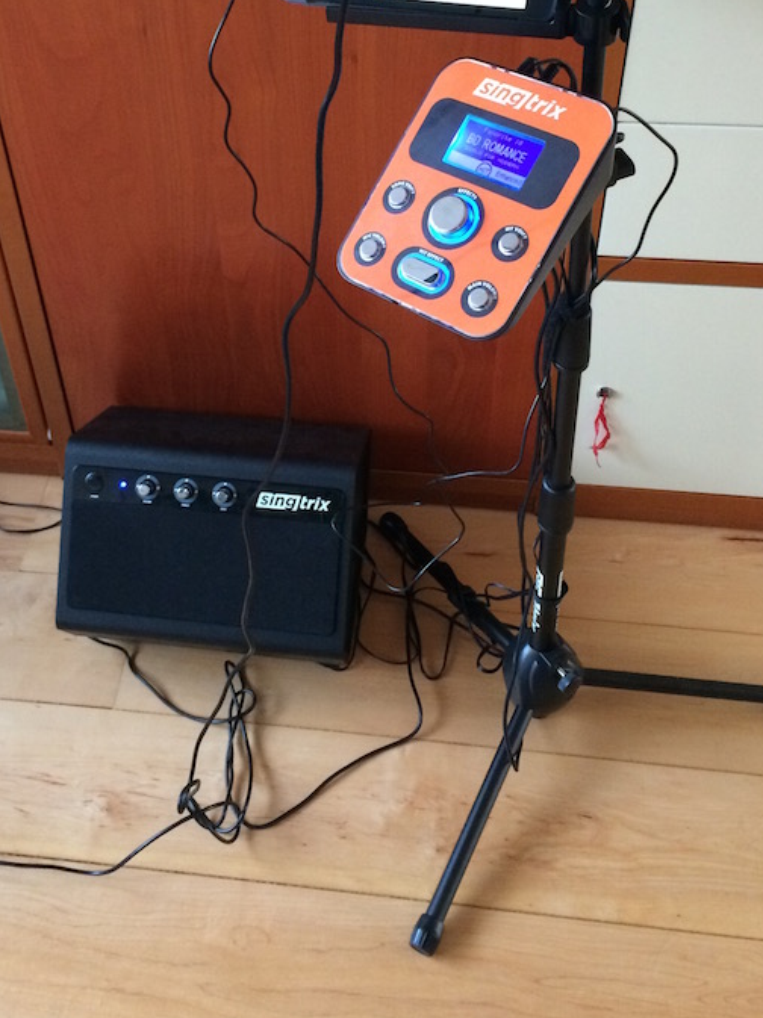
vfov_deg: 40.6
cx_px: 265
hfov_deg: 31.3
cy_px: 317
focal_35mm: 46
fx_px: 1353
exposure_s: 1/20
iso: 320
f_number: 2.2
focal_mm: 4.15
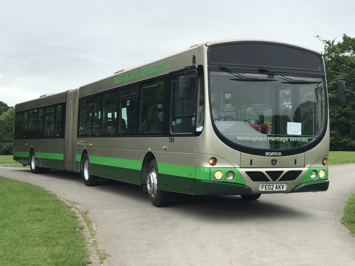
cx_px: 178
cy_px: 133
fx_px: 585
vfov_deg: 25.7
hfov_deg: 33.8
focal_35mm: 57
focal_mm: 6.6
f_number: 2.8
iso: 20
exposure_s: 1/361
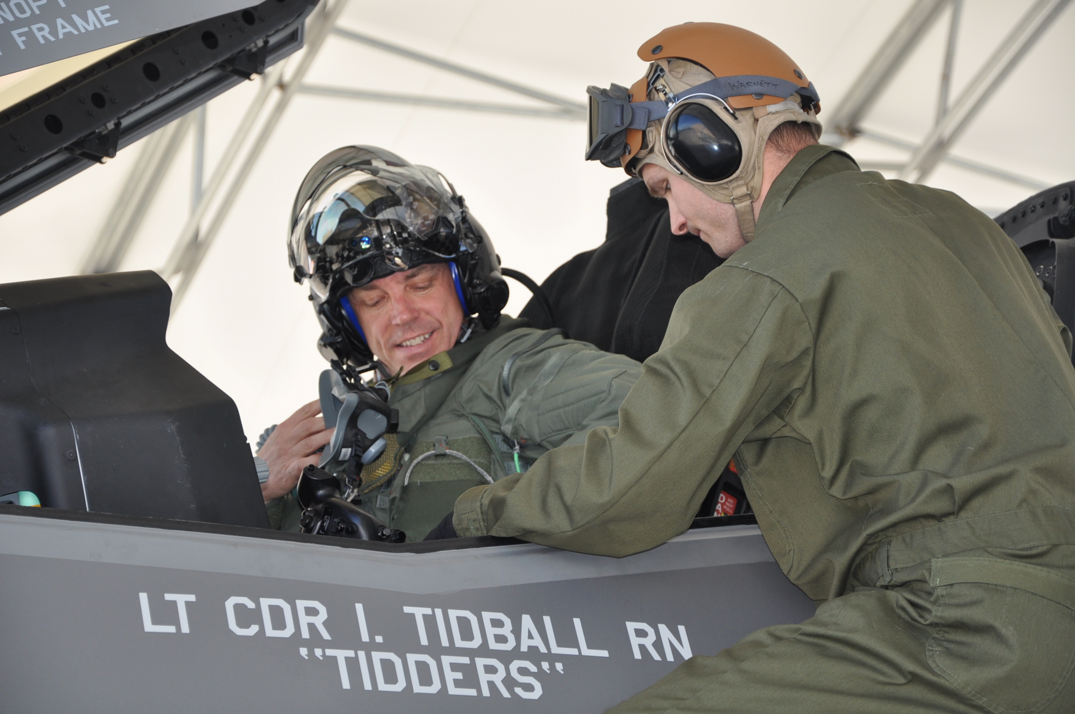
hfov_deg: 17.1
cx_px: 538
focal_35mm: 120
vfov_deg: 11.4
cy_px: 357
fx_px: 3579
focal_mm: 80
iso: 280
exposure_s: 1/200
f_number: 5.3
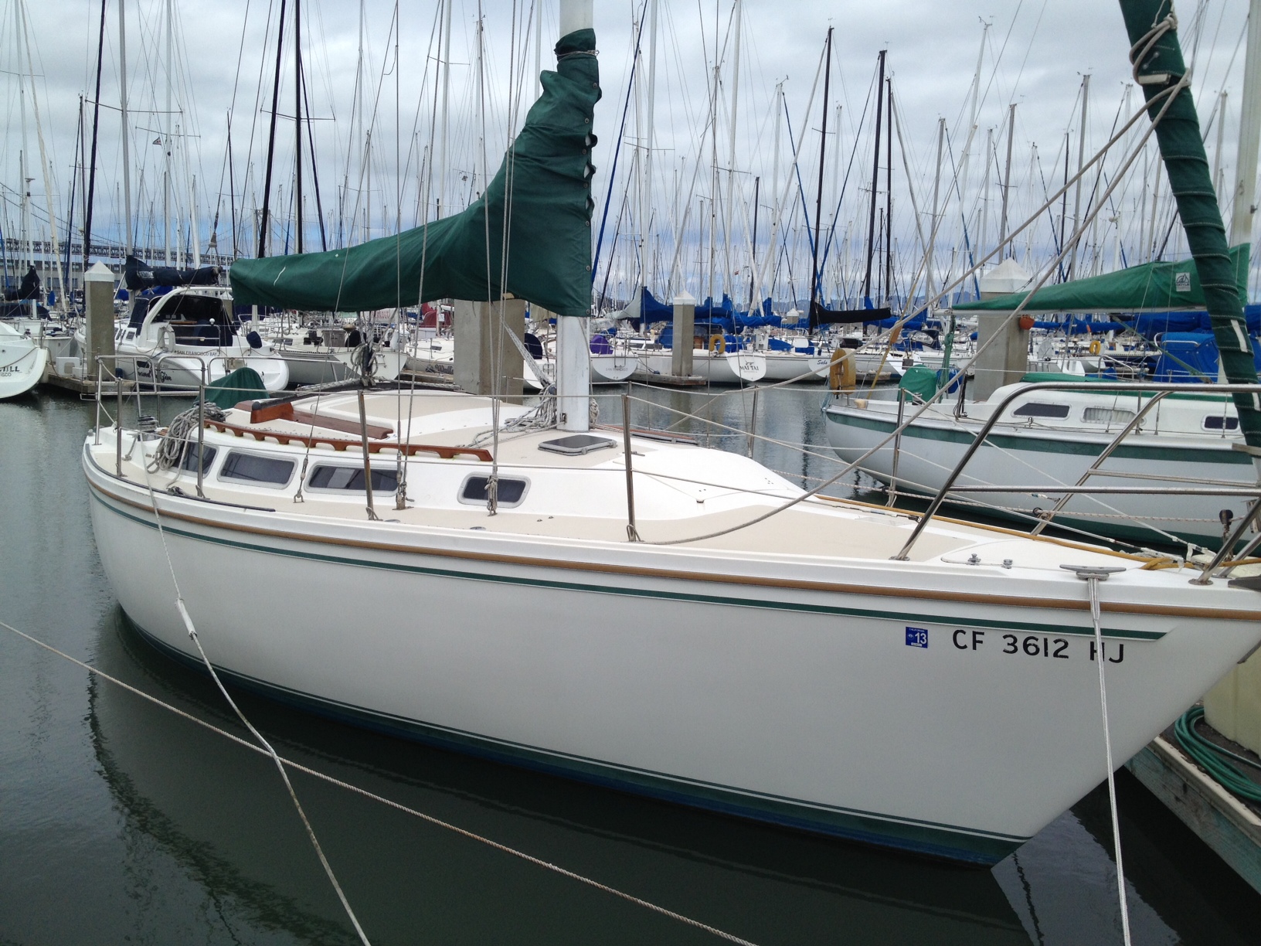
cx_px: 630
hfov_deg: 52.6
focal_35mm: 35
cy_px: 473
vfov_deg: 40.7
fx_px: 1275
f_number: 2.4
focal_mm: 4.28
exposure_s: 1/2123
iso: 50
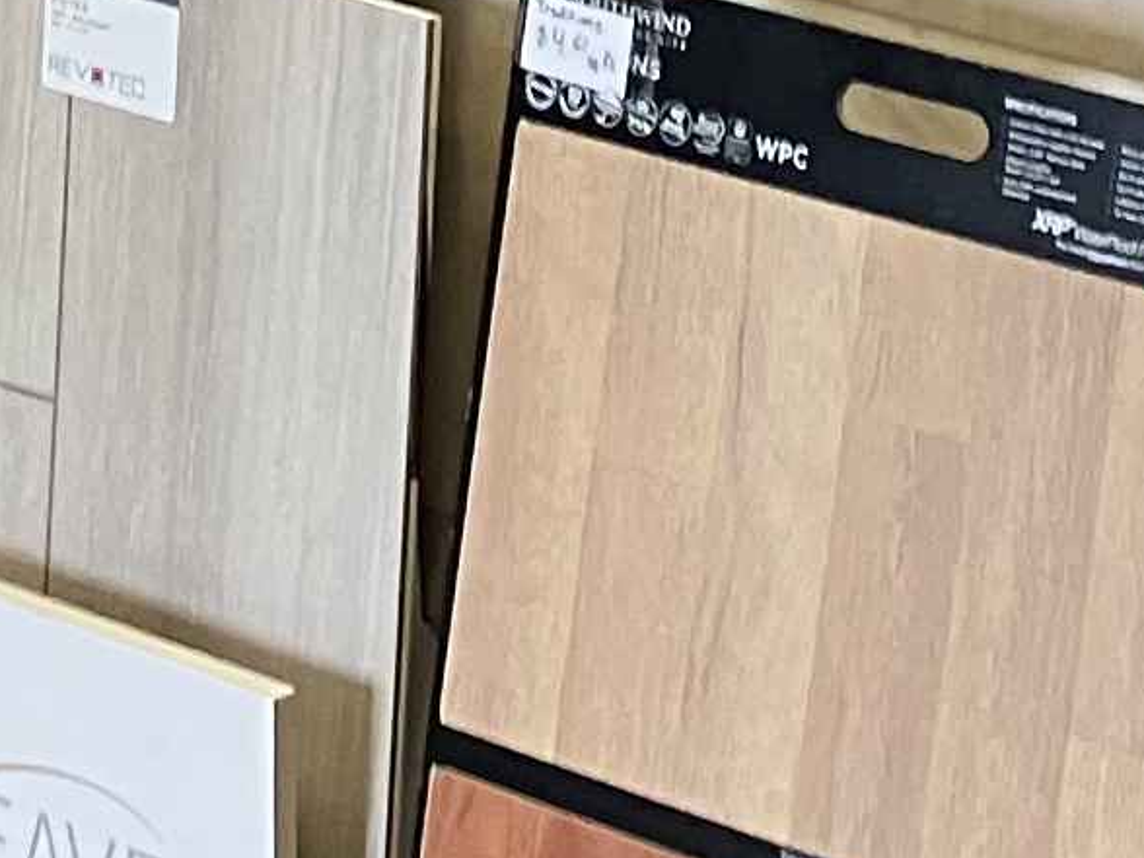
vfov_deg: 7.3
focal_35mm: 192
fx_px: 6345
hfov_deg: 10.3
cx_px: 395
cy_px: -1039
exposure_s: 1/60
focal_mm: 4
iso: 160
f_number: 1.8
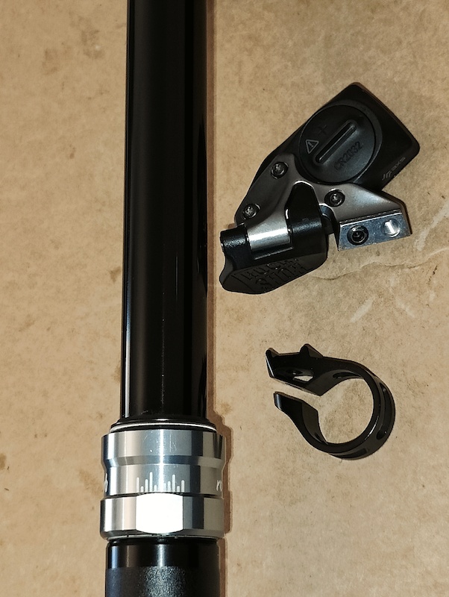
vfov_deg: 52.6
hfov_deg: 40.8
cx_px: 224
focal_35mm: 35
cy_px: 298
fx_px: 604
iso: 756
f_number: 1.8
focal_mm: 6.06
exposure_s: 1/24
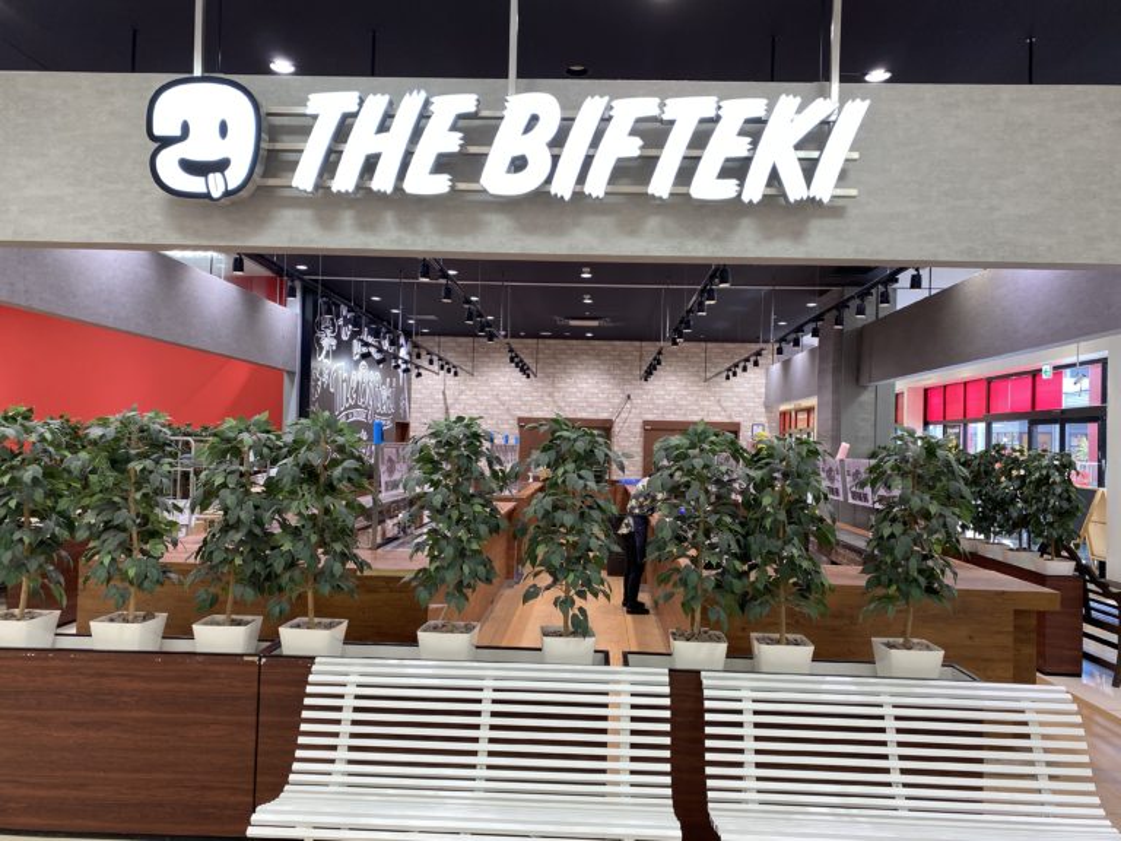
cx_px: 560
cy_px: 420
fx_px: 842
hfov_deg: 67.3
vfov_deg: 53.1
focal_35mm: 26
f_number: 1.8
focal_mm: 4.25
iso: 64
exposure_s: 1/100
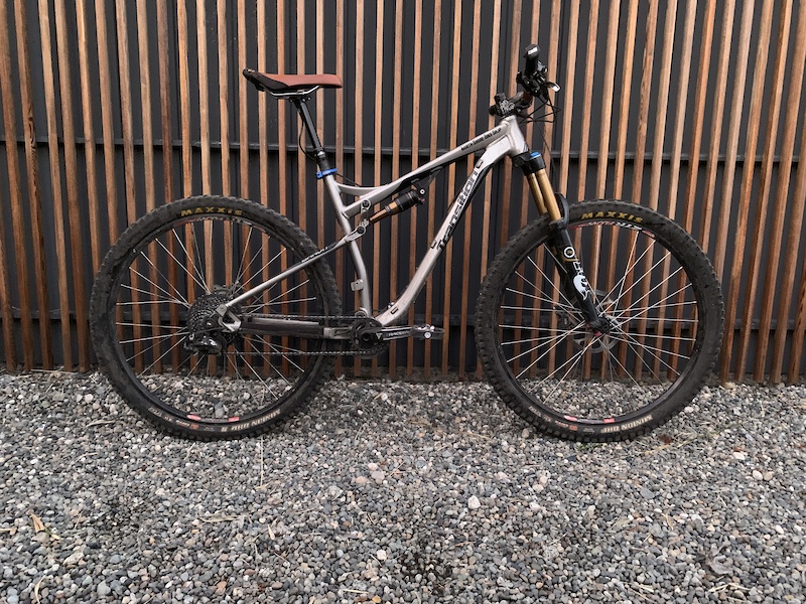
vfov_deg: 53.1
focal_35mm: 26
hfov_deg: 67.3
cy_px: 302
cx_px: 403
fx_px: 605
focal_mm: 4.25
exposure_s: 1/24
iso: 800
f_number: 1.8
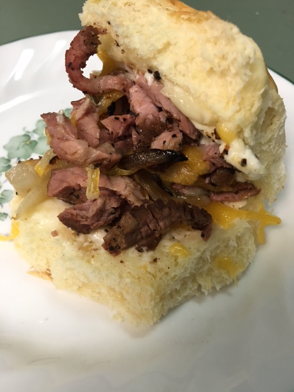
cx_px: 147
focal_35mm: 29
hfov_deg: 48.2
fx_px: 328
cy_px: 196
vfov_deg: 61.7
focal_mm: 4.15
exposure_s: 1/30
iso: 80
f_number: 2.2
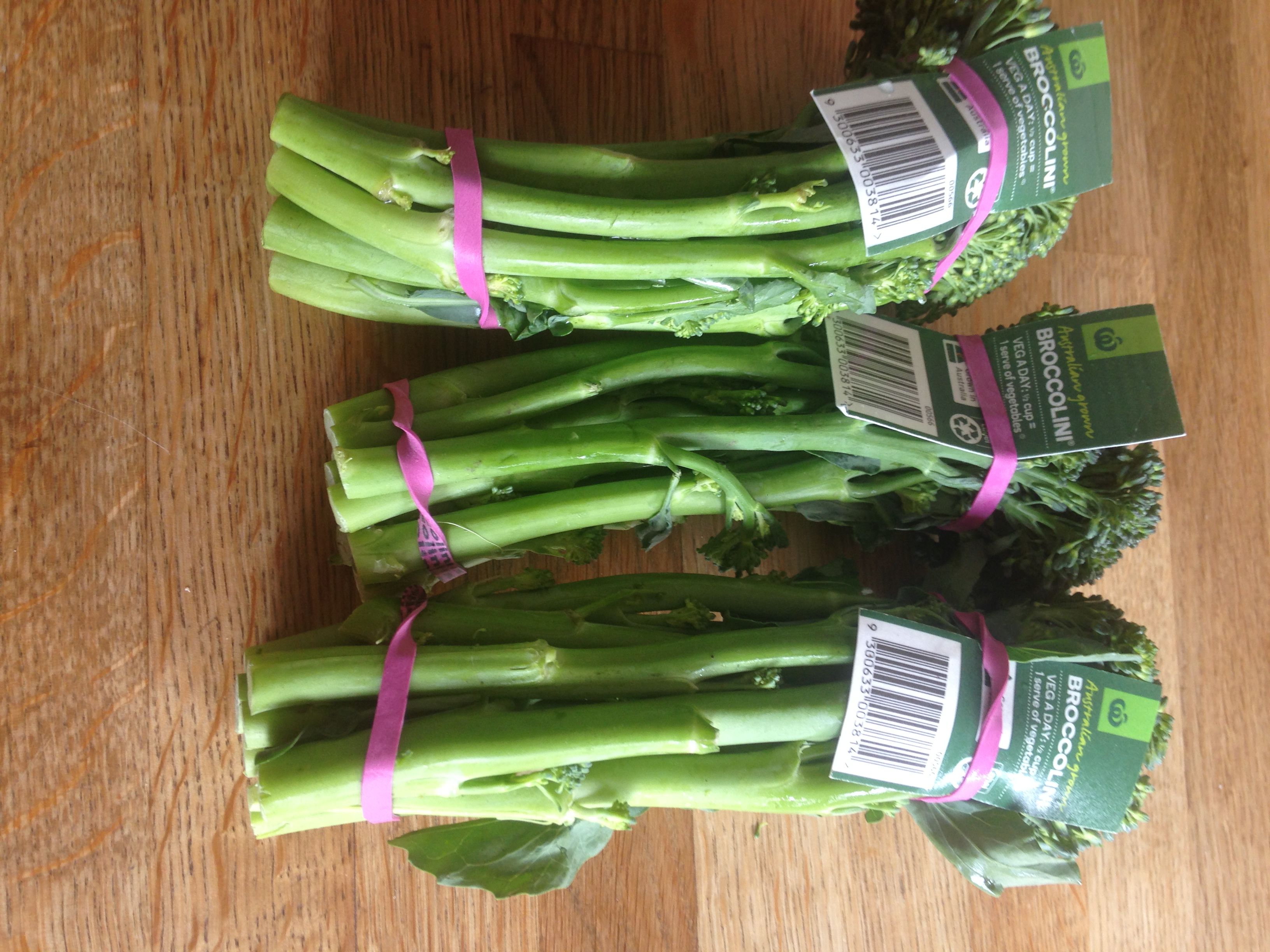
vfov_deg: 42.9
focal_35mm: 33
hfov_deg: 55.4
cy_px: 476
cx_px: 635
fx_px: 1211
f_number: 2.4
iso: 50
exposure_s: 1/40
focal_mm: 4.12
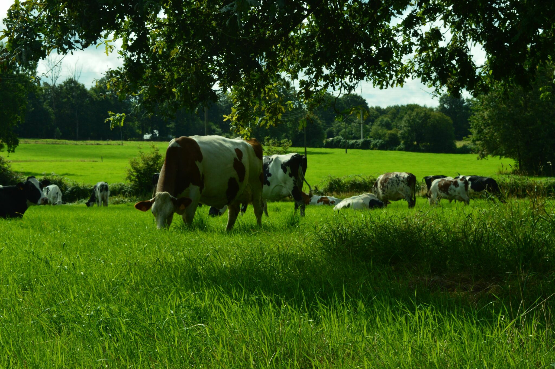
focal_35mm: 82
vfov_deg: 16.5
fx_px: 1271
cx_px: 278
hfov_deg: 24.6
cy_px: 184
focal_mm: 55
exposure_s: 1/400
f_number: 11
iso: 400
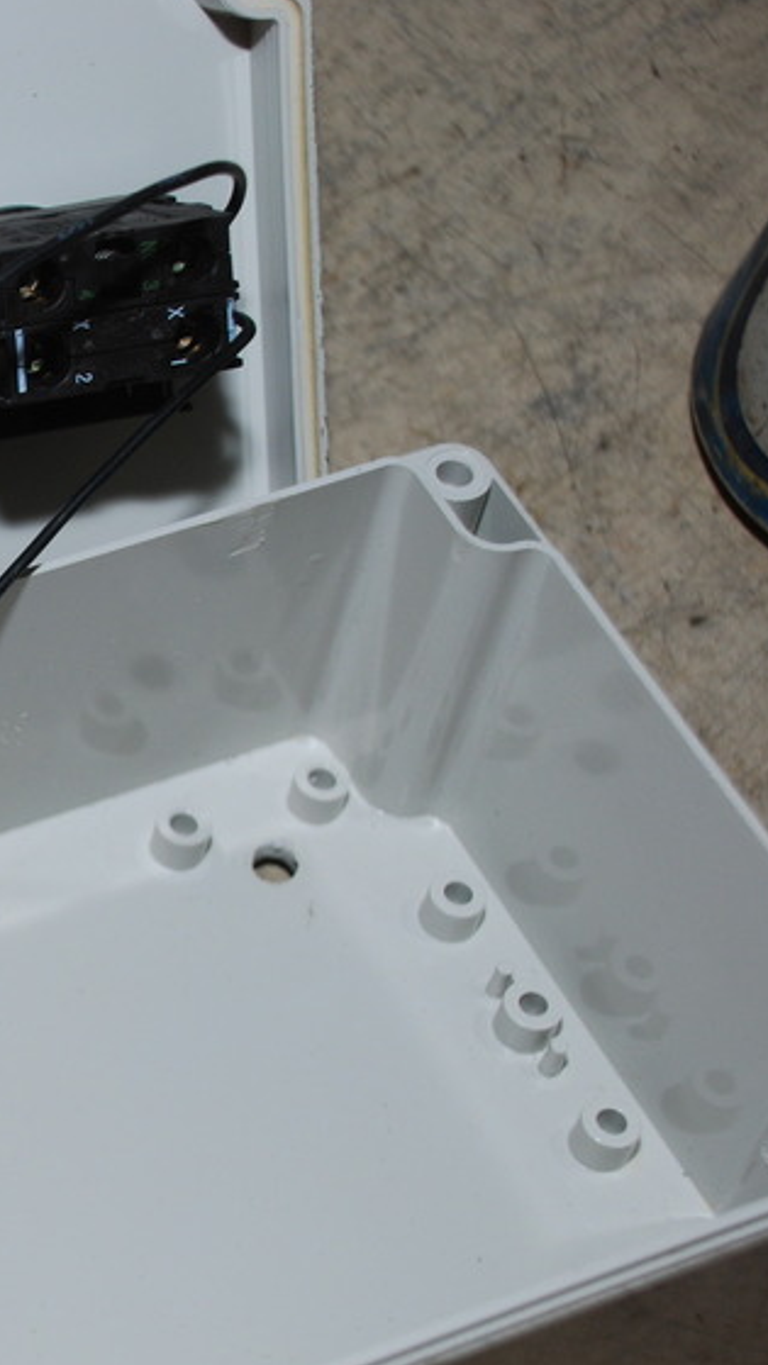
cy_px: 803
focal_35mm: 92
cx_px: -295
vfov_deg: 23.1
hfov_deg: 12.6
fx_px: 3331
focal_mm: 32
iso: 200
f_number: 5
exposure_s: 1/60
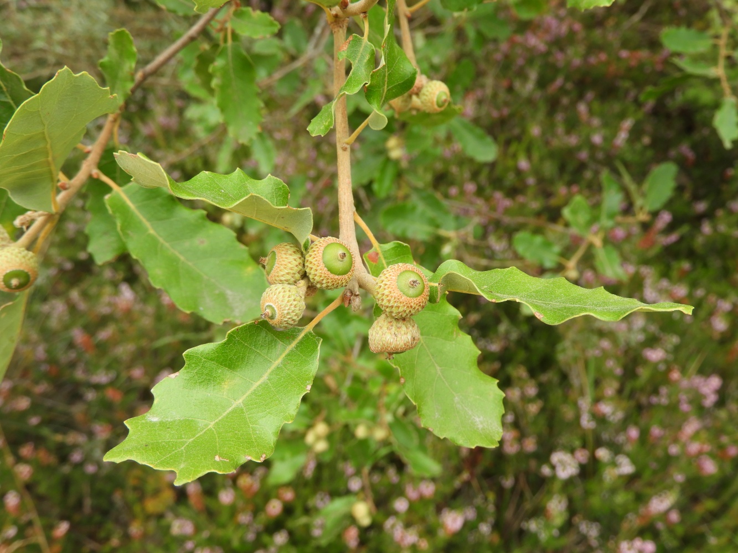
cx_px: 369
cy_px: 276
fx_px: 746
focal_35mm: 35
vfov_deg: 40.7
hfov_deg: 52.6
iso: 100
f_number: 3.8
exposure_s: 1/80
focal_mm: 6.3
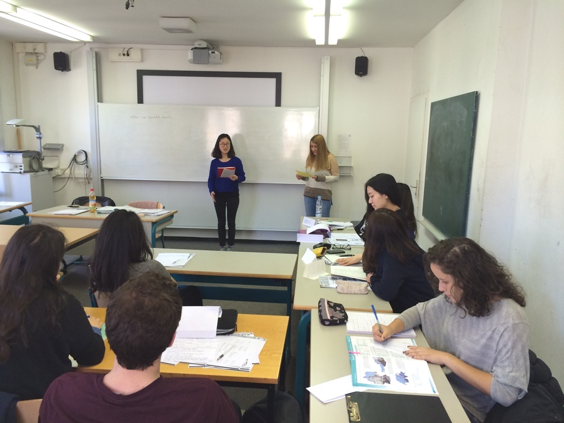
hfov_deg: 60.0
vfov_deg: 46.8
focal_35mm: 30
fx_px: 489
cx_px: 282
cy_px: 212
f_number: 2.2
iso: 40
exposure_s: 1/30
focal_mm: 4.12
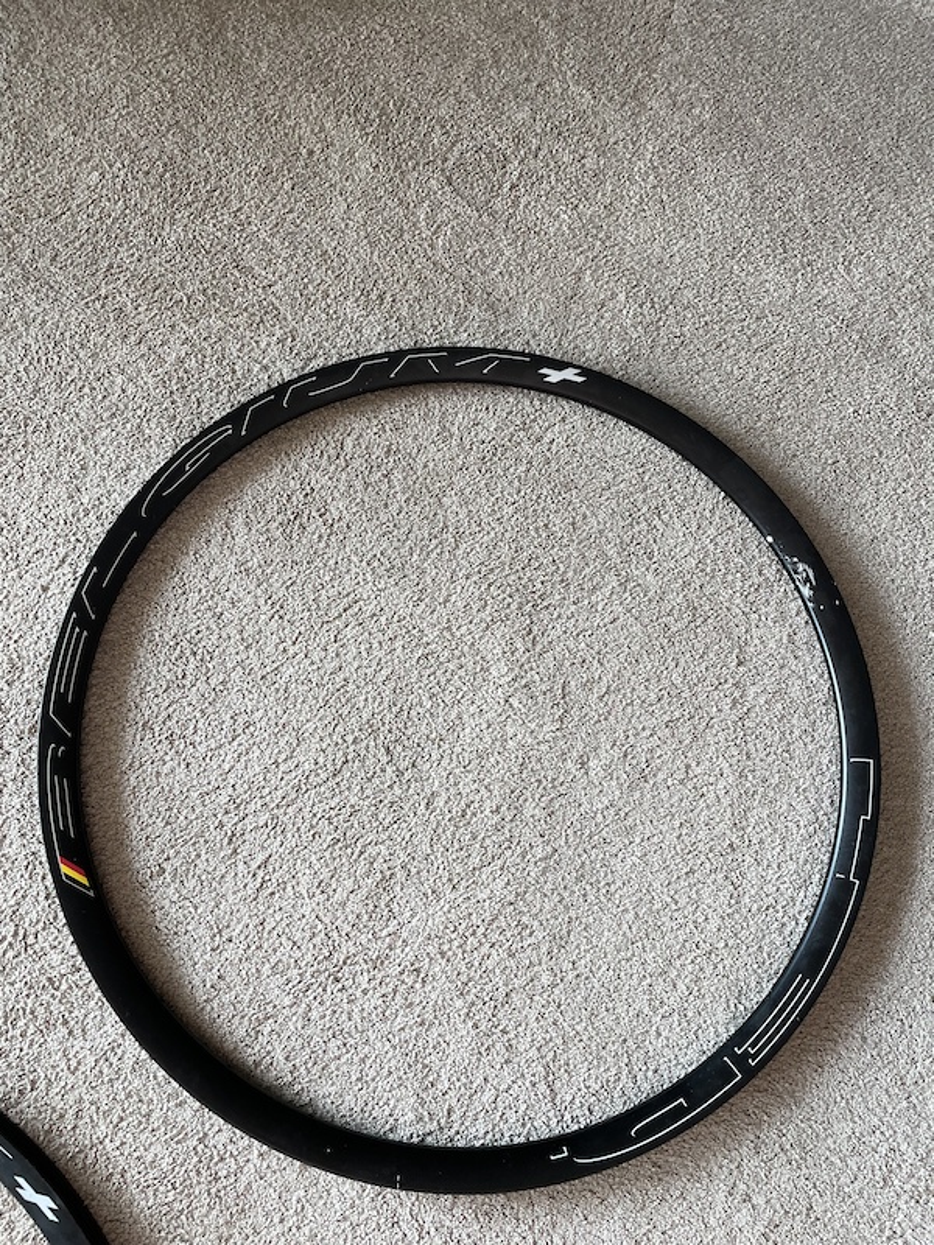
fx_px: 935
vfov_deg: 67.3
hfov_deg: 53.1
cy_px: 622
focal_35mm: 26
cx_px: 467
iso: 80
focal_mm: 4.2
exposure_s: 1/120
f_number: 1.6
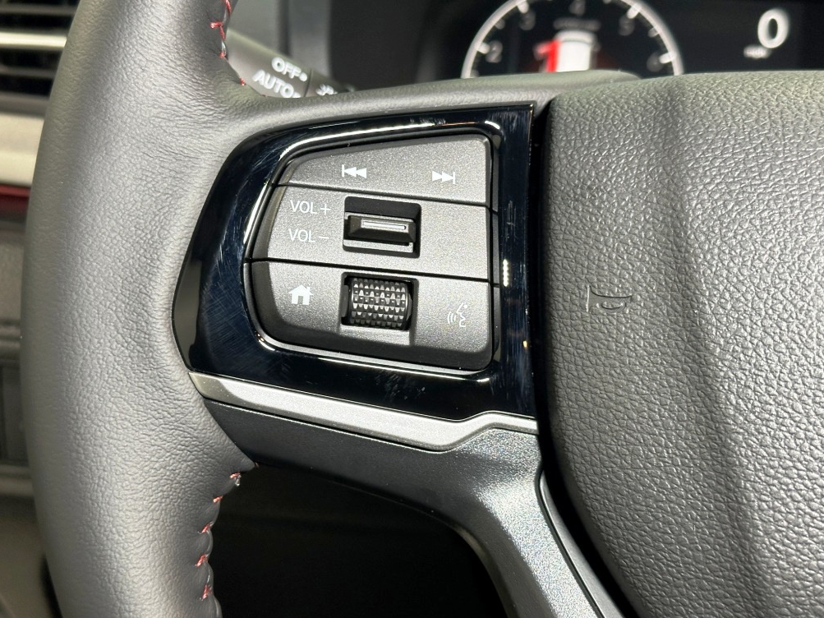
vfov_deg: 29.7
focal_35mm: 49
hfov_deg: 38.9
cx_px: 412
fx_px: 1166
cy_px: 314
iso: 400
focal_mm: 6.86
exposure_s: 1/40
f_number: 1.78
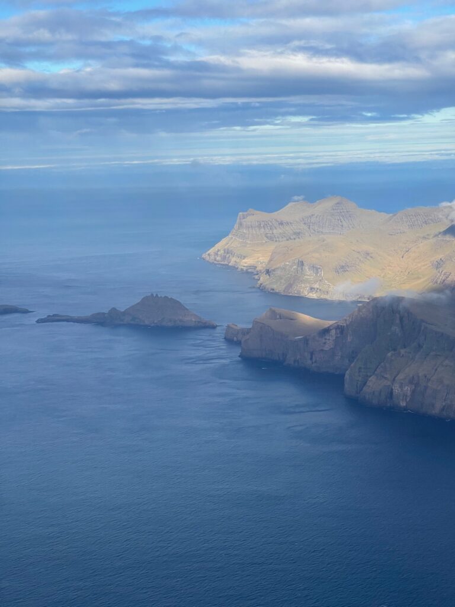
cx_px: 228
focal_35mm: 64
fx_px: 1122
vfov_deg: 30.3
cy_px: 304
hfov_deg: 22.9
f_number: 2.2
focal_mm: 7.5
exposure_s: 1/867
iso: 20
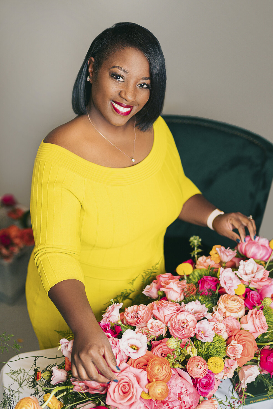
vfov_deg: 38.2
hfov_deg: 26.0
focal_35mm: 52
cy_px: 204
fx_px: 591
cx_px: 136
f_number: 1.4
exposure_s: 1/125
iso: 200
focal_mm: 35
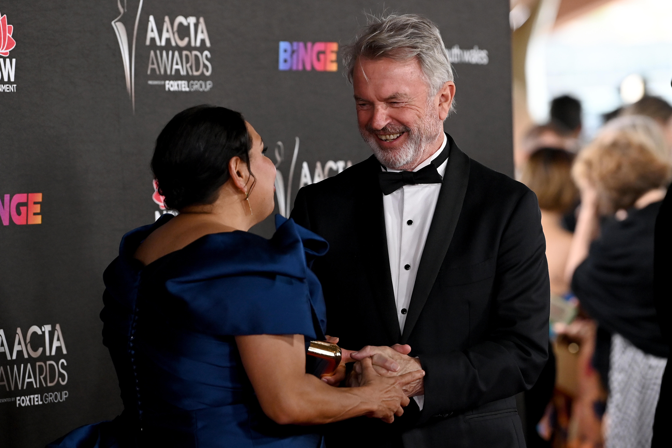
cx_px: 336
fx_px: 3733
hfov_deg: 10.3
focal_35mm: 200
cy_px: 224
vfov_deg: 6.9
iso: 2000
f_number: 4
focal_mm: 200
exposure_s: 1/400
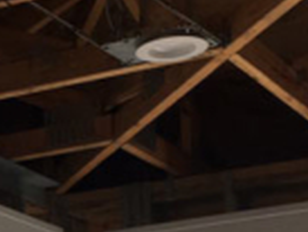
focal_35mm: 149
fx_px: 1327
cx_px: 19
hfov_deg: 13.1
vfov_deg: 9.5
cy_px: 429
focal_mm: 4.15
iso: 32
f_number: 2.2
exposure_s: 1/1464
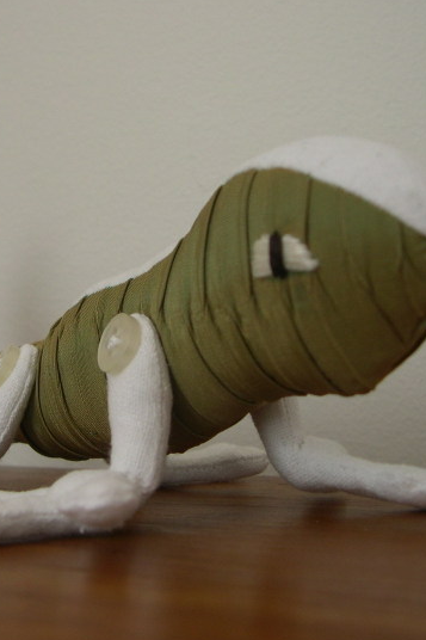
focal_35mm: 59
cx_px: 135
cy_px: 287
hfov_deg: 22.9
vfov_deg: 33.9
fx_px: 1048
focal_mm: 8
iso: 100
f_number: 2.8
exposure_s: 1/15.6
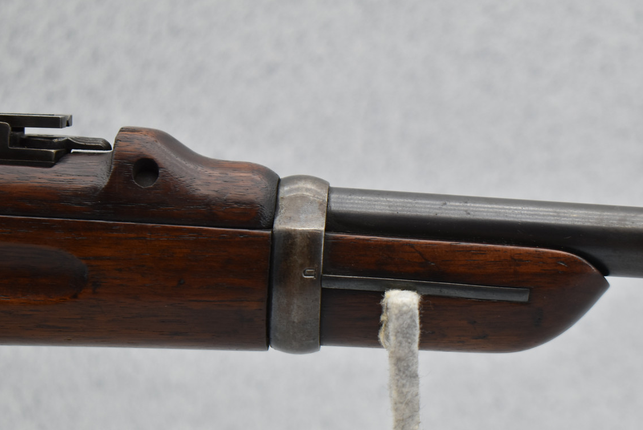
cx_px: 316
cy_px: 221
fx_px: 1565
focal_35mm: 88
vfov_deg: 15.6
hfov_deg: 23.2
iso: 200
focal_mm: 55
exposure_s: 1/60
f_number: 5.6
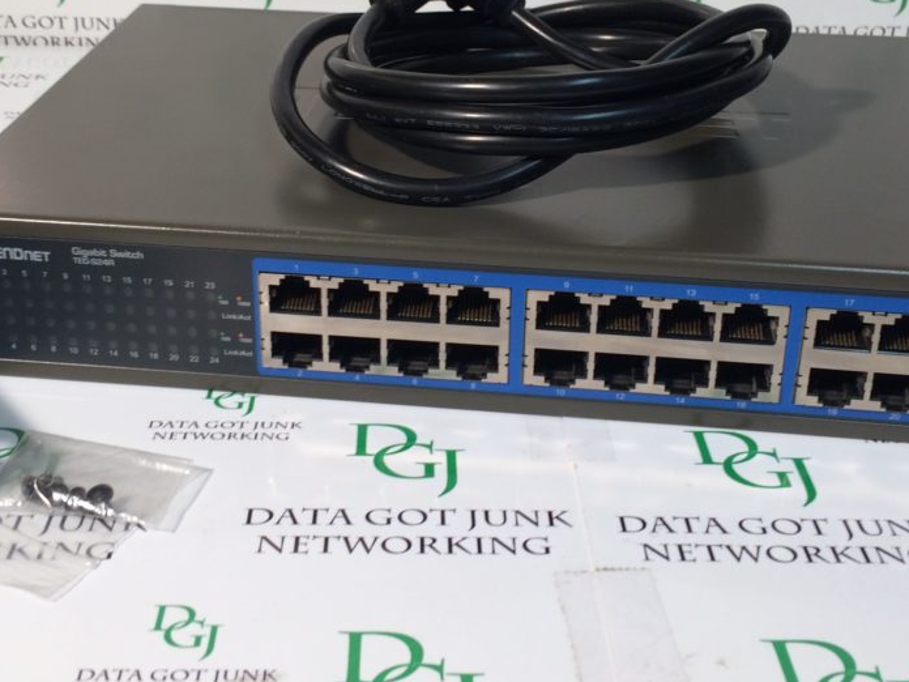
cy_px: 186
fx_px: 1313
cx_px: 427
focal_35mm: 50
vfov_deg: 28.7
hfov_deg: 38.2
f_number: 2.2
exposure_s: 1/60
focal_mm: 4.15
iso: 40
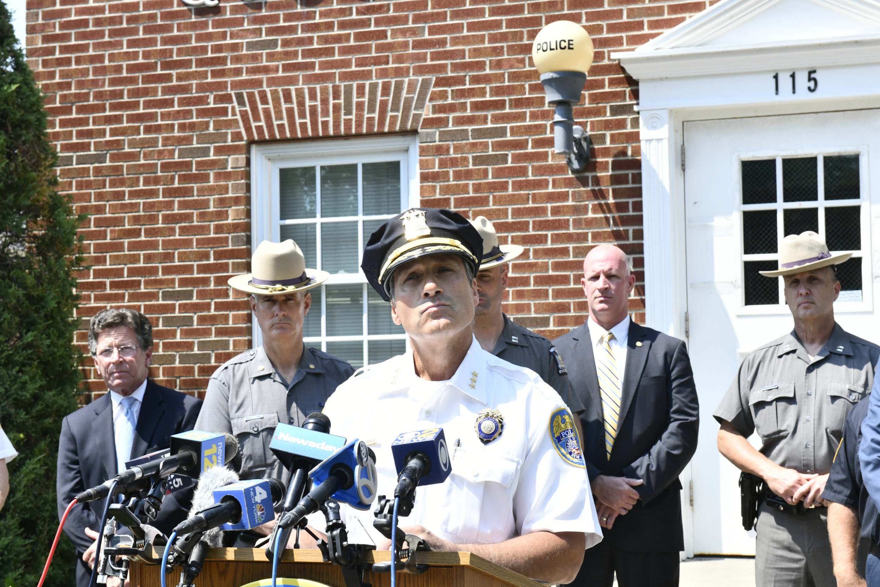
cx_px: 438
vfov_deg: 19.2
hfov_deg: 28.5
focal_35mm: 71
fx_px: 1736
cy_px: 297
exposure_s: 1/640
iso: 1600
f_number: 13
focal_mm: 70
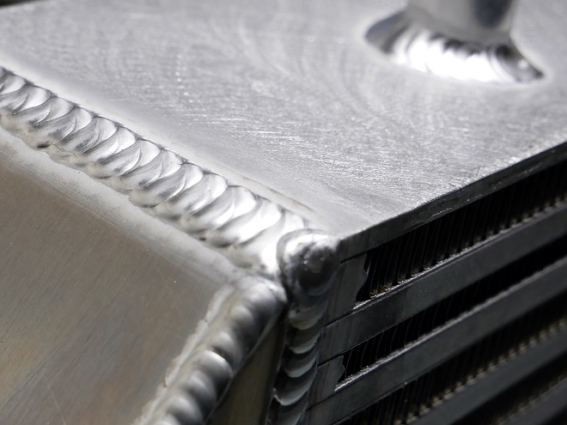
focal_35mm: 87
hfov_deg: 22.4
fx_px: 1425
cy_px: 258
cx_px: 179
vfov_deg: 17.0
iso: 400
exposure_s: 1/60
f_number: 4.5
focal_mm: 25
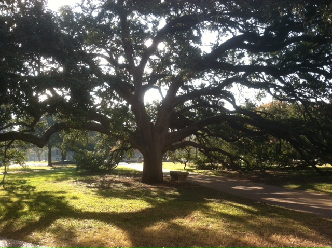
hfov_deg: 52.7
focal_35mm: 35
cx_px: 166
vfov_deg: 40.6
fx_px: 335
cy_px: 124
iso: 80
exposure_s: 1/265
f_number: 2.8
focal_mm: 3.85
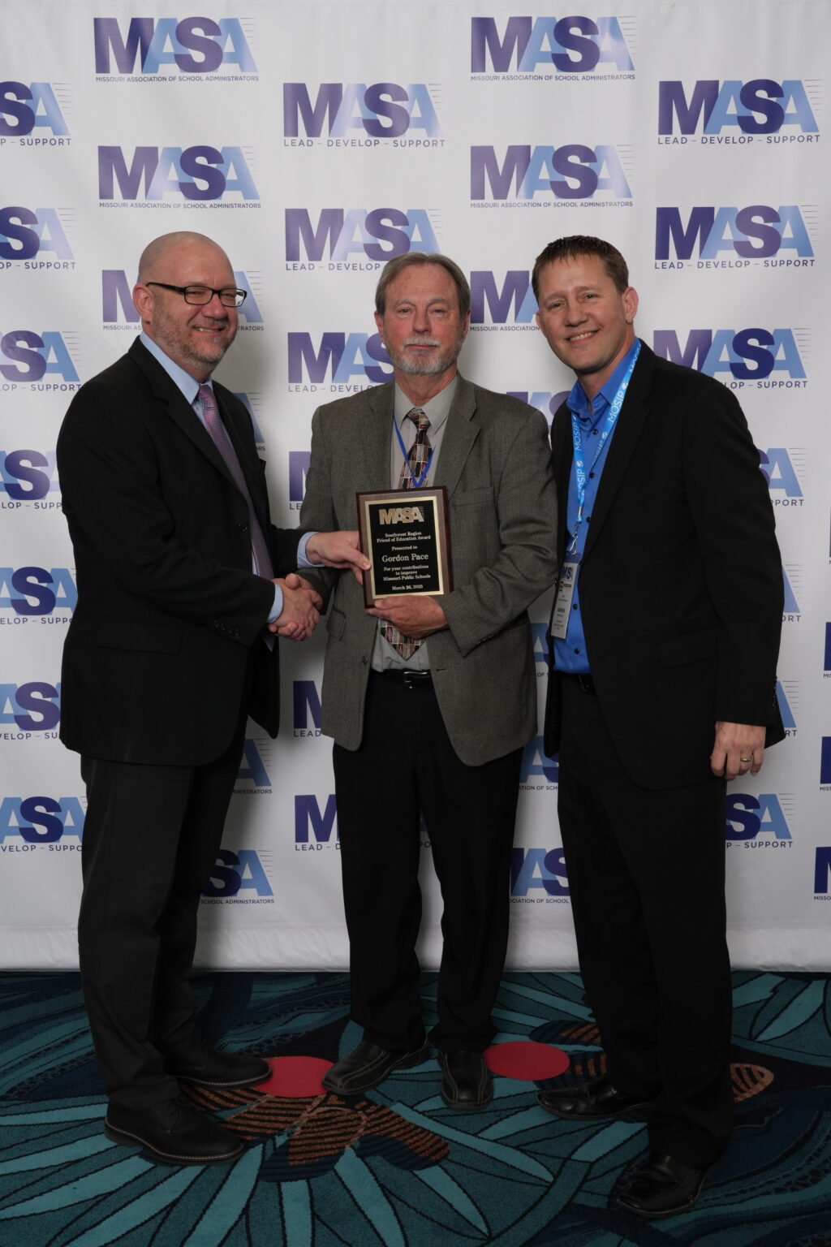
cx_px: 416
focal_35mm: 43
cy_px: 624
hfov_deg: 31.2
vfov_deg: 45.4
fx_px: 1489
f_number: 13
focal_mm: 43
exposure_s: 1/100
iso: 1250
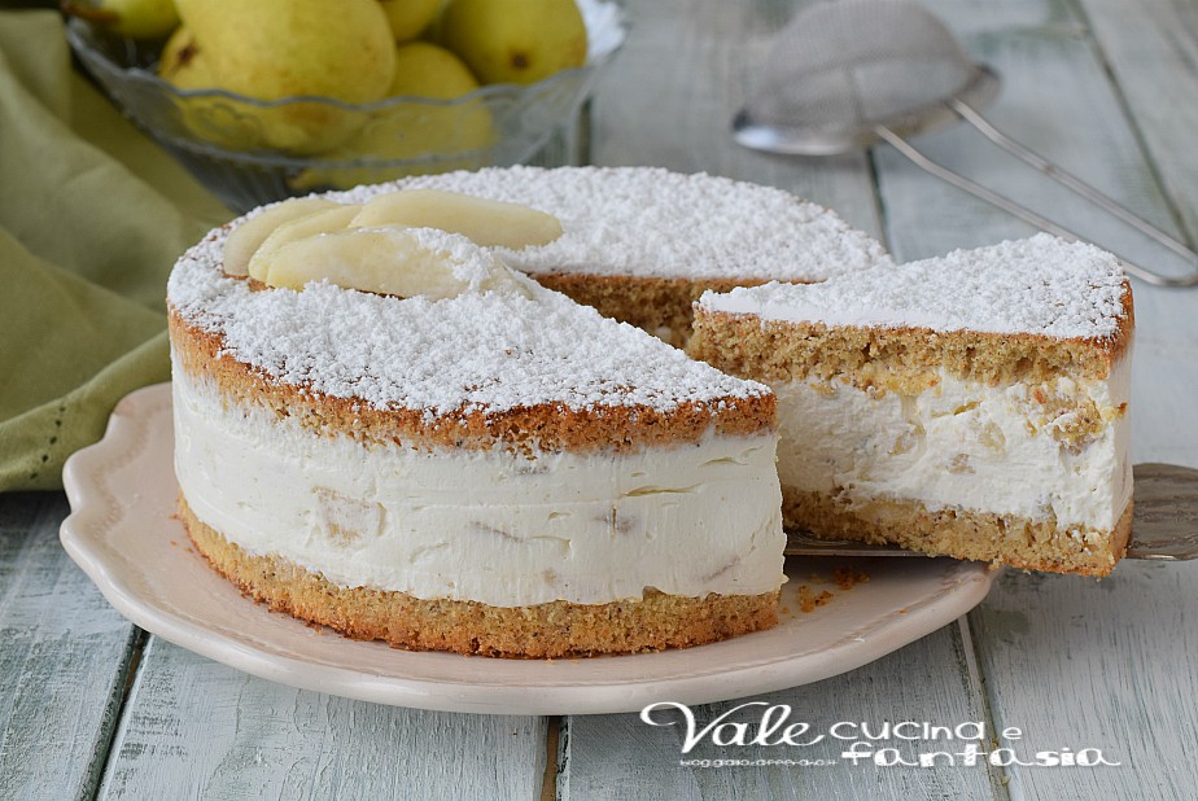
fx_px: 2498
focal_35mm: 75
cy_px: 400
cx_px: 599
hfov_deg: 27.0
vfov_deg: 18.2
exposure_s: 1/125
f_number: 8
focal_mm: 50
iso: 200
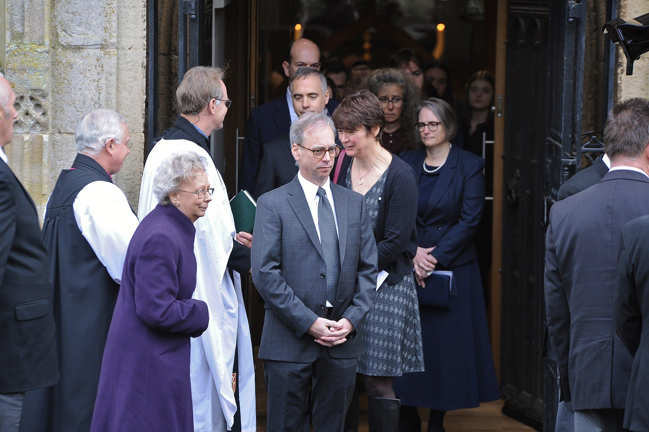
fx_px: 3604
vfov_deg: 6.9
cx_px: 324
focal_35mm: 200
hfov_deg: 10.3
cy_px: 216
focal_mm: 200
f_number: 6.3
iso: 1250
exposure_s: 1/160
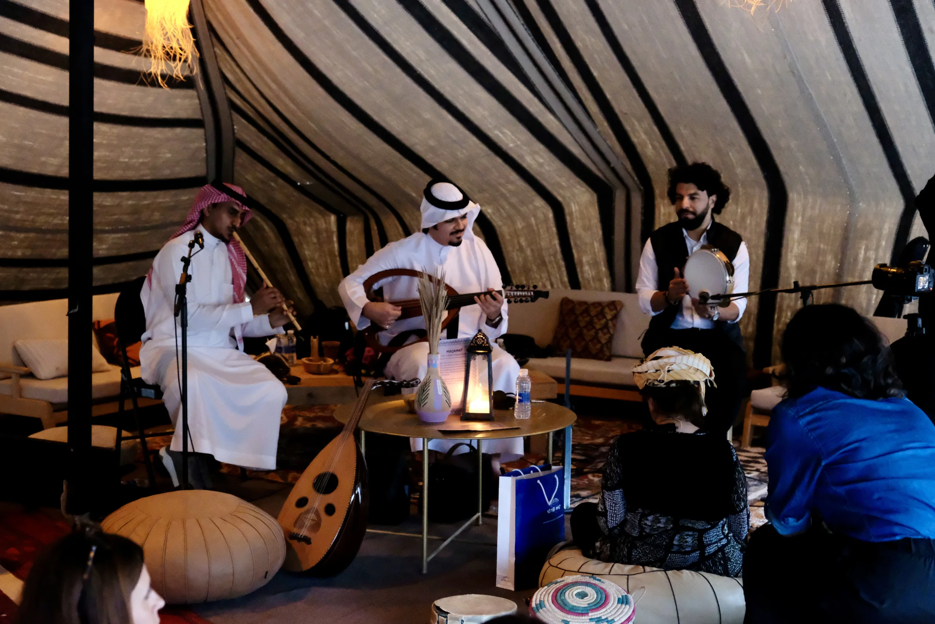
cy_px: 312
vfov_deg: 23.4
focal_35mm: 58
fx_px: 1506
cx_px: 468
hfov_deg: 34.5
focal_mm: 38.8
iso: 12800
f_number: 2.8
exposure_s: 1/125
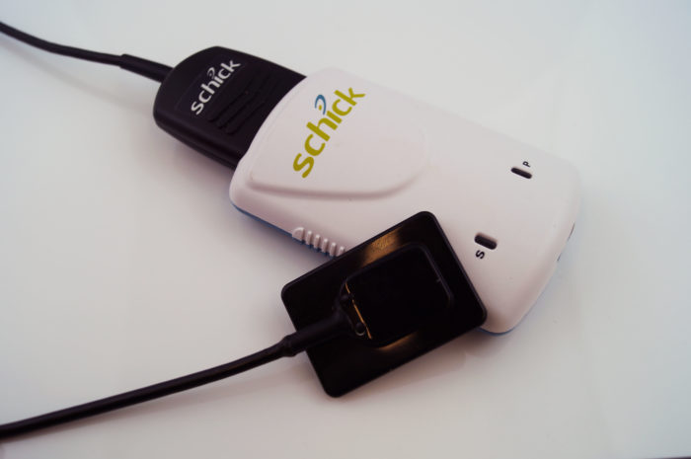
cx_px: 346
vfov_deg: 39.9
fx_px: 633
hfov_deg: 57.3
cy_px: 230
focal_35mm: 33
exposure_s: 1/80
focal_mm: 22
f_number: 4.5
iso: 100
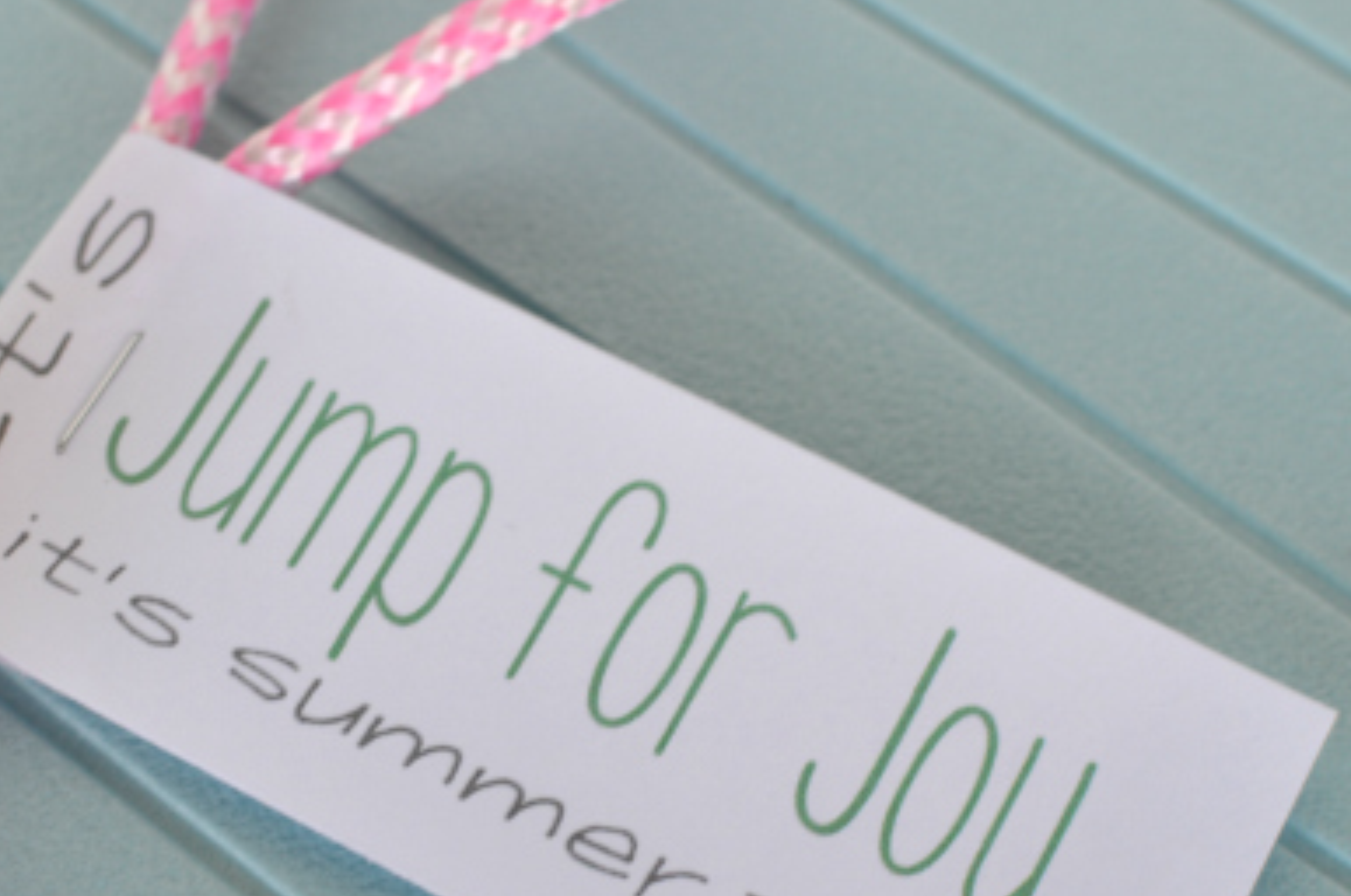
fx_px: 3291
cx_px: 418
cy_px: 572
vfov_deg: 15.5
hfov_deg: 23.1
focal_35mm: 88
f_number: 4.5
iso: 100
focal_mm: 35
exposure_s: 1/80
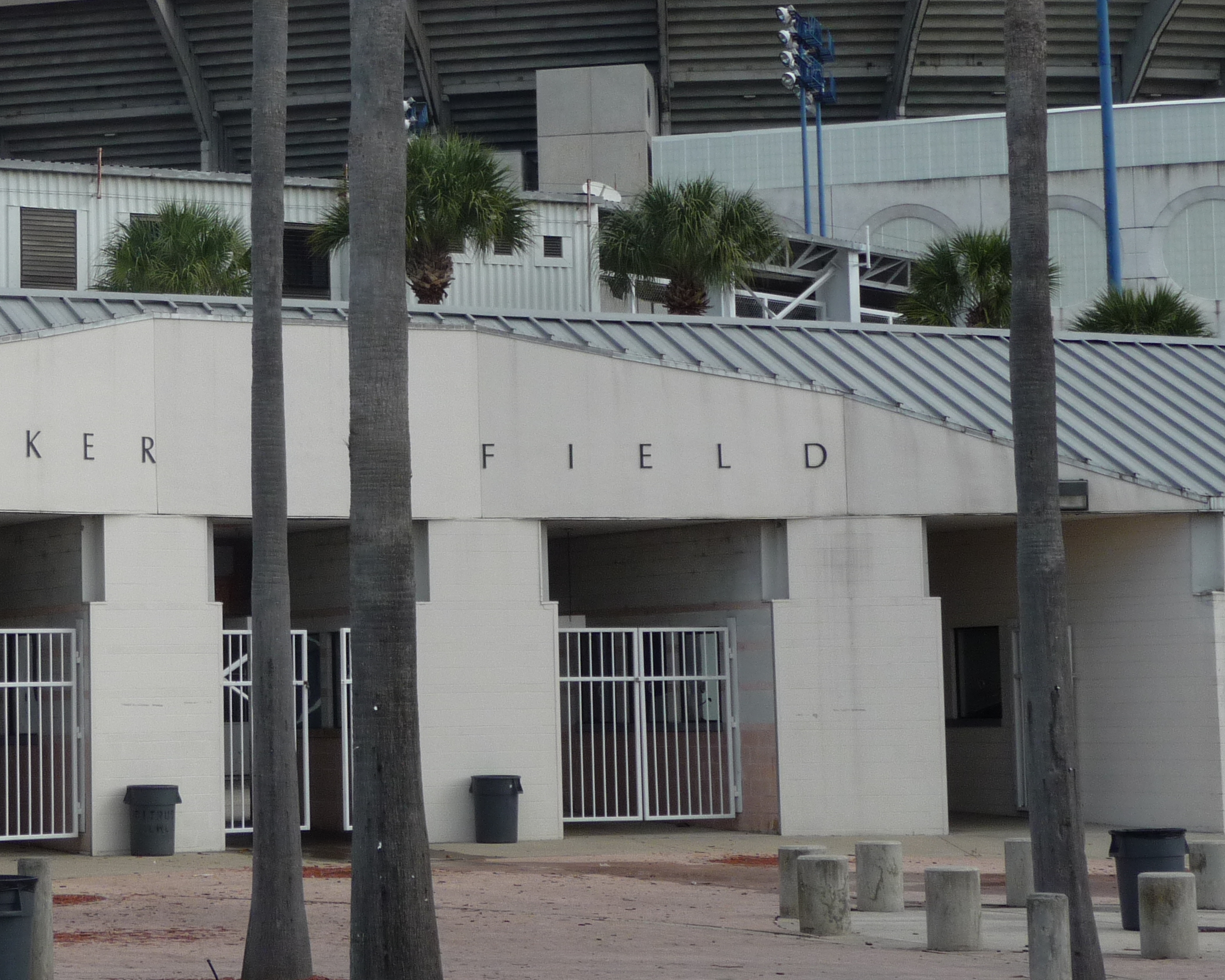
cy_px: 362
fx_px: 3698
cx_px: 278
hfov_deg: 18.7
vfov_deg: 15.1
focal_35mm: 102
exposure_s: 1/640
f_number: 4.5
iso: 100
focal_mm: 11.3
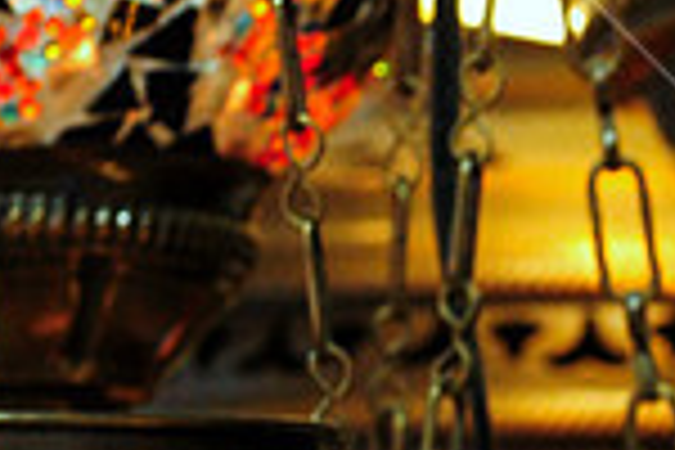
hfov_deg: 1.3
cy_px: 720
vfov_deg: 0.9
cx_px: 1305
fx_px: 28779
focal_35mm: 1535
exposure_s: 1/20
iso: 640
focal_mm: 150
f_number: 5.6
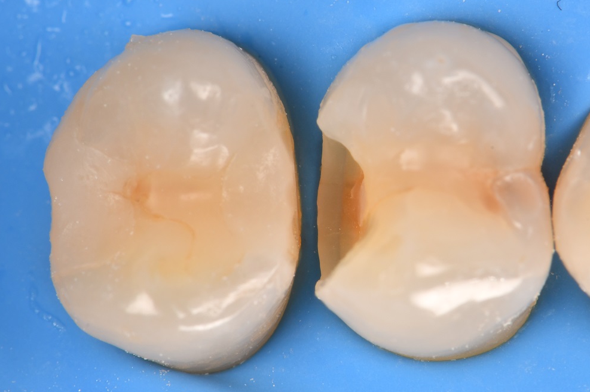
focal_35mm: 215
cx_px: 403
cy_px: 187
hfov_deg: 9.6
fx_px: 3522
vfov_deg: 6.4
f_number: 32
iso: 200
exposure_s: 1/160
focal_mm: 105
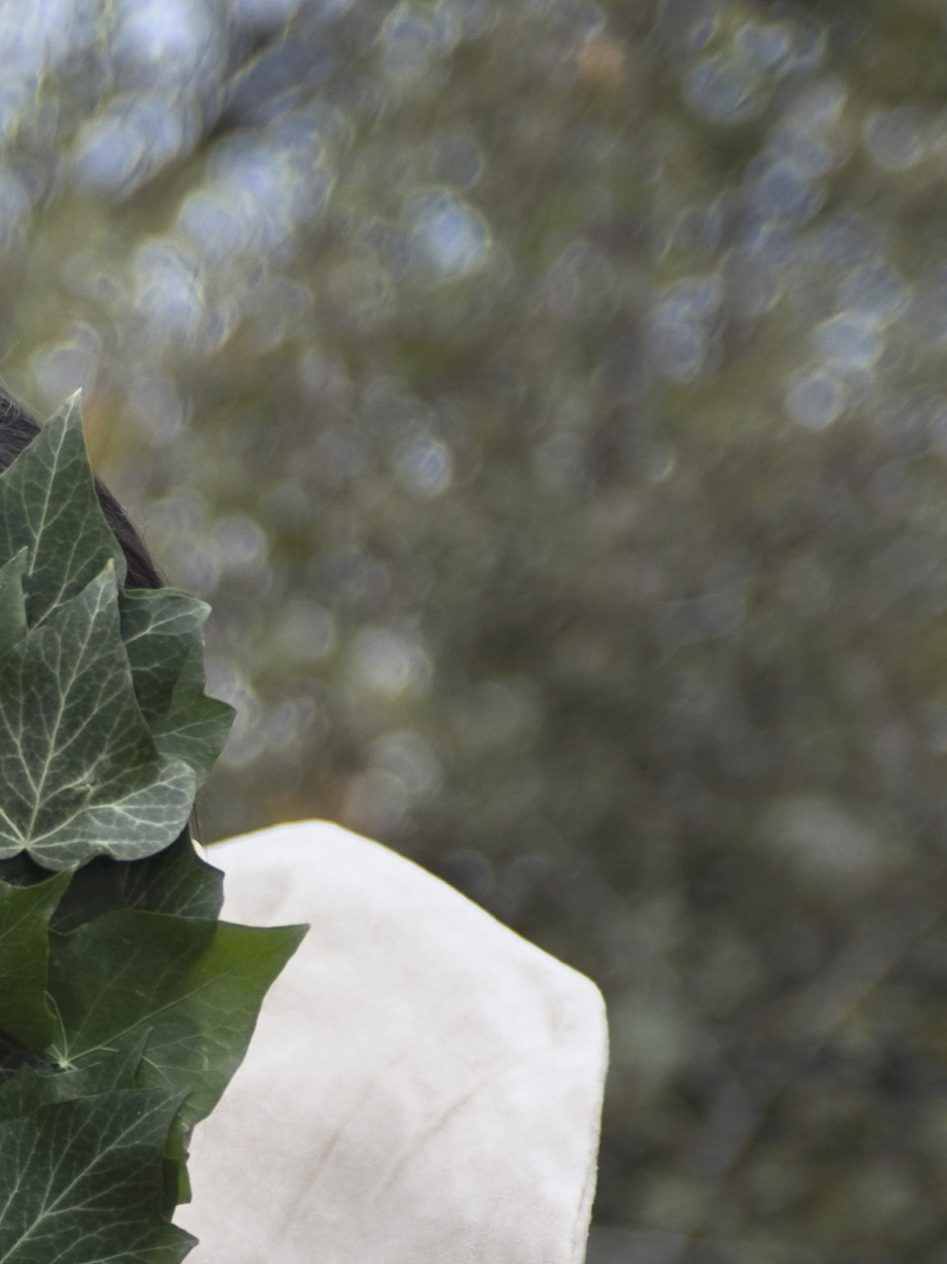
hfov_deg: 4.9
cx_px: -217
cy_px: 1472
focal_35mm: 302
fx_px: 11019
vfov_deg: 6.5
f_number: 4.5
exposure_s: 1/500
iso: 500
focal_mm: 105
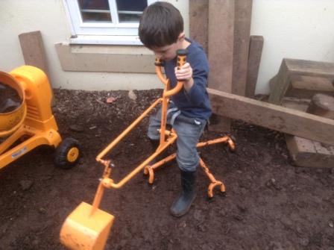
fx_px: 318
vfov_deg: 42.9
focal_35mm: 33
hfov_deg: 55.4
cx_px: 167
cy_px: 125
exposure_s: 1/24
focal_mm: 3.3
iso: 50
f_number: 2.4
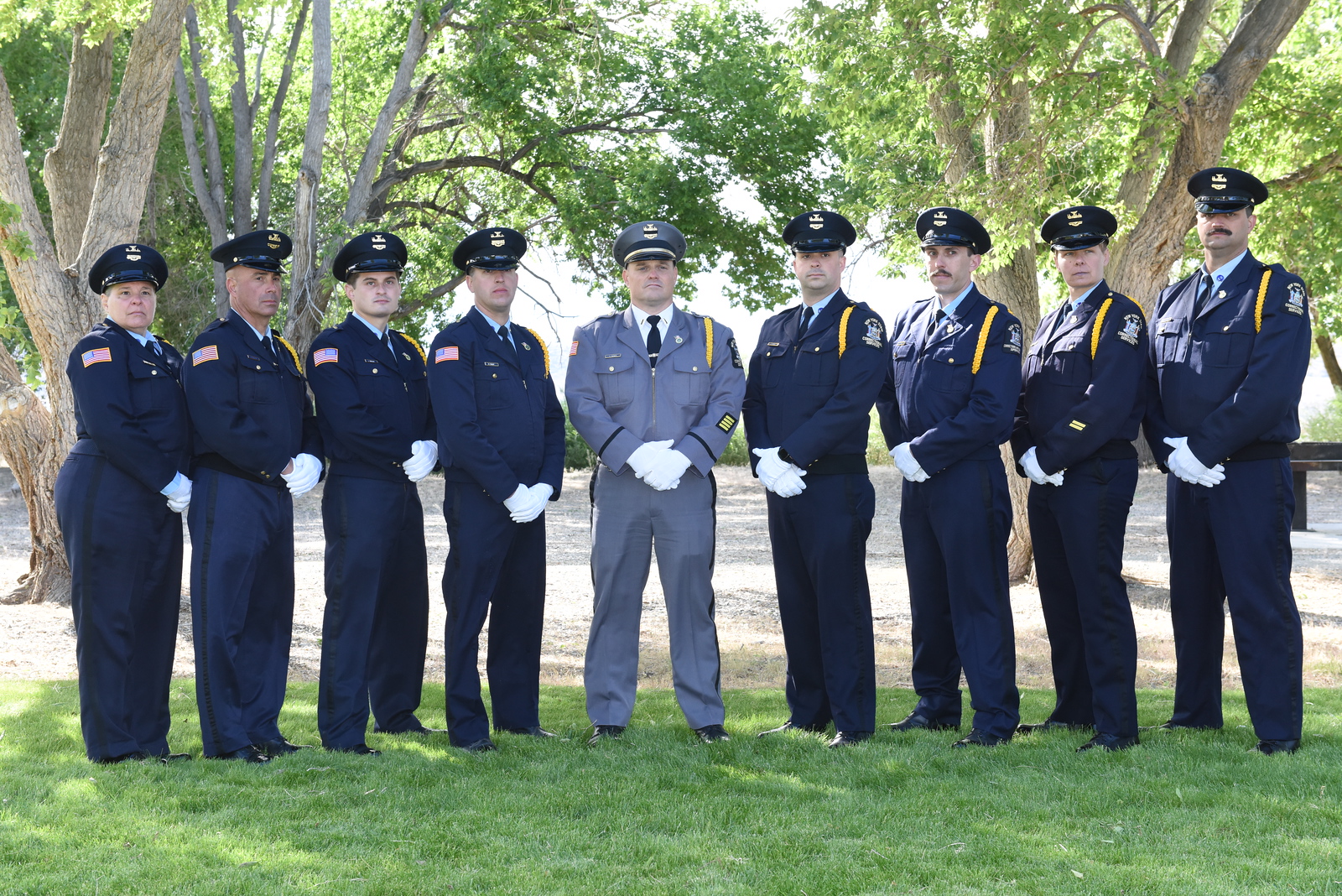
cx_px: 671
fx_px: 2088
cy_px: 448
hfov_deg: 35.6
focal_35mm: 56
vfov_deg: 24.2
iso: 1250
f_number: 9
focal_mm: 56
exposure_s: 1/250
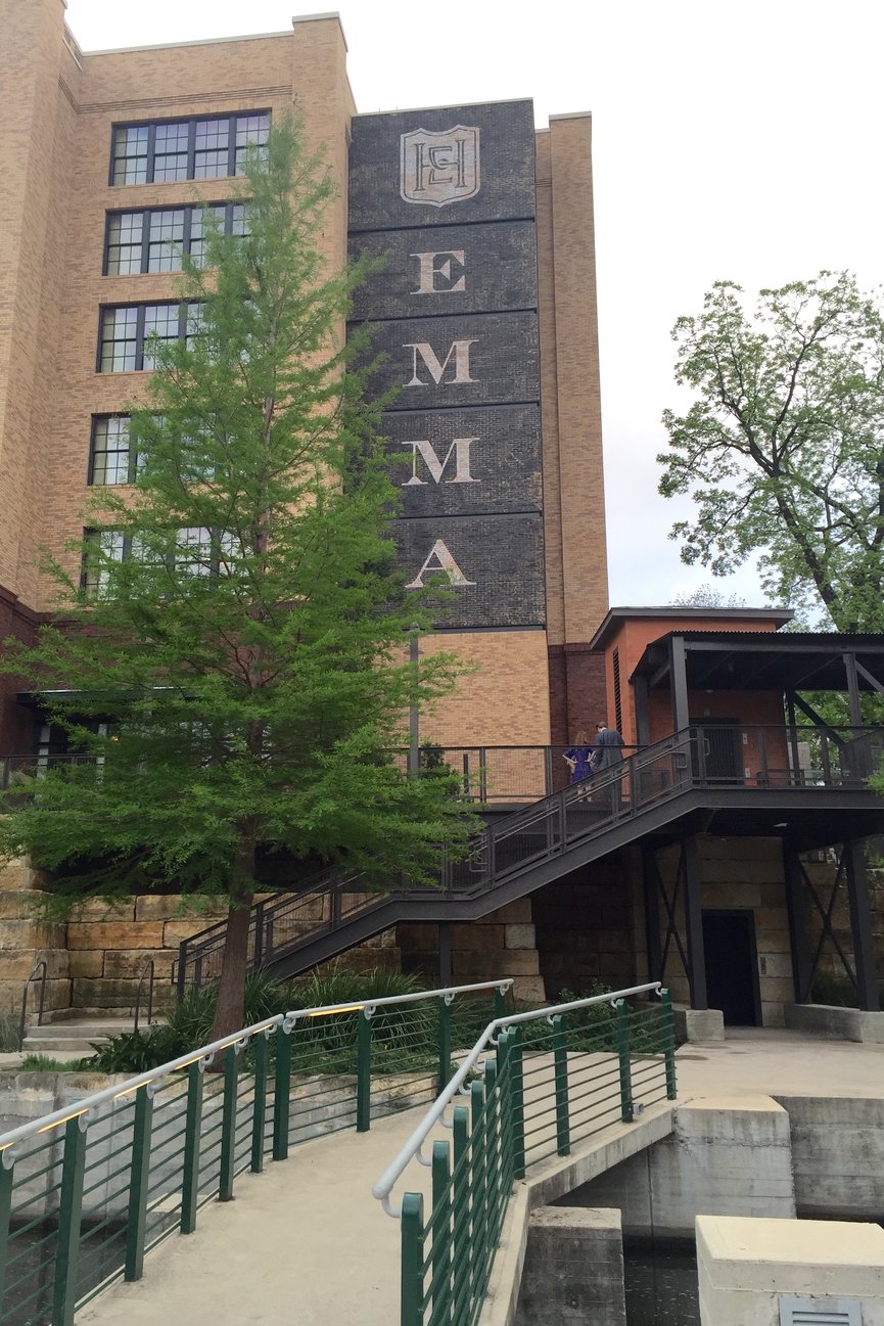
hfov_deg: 42.3
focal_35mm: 31
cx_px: 413
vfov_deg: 60.3
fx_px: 1141
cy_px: 664
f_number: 2.2
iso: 32
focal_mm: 4.15
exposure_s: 1/240
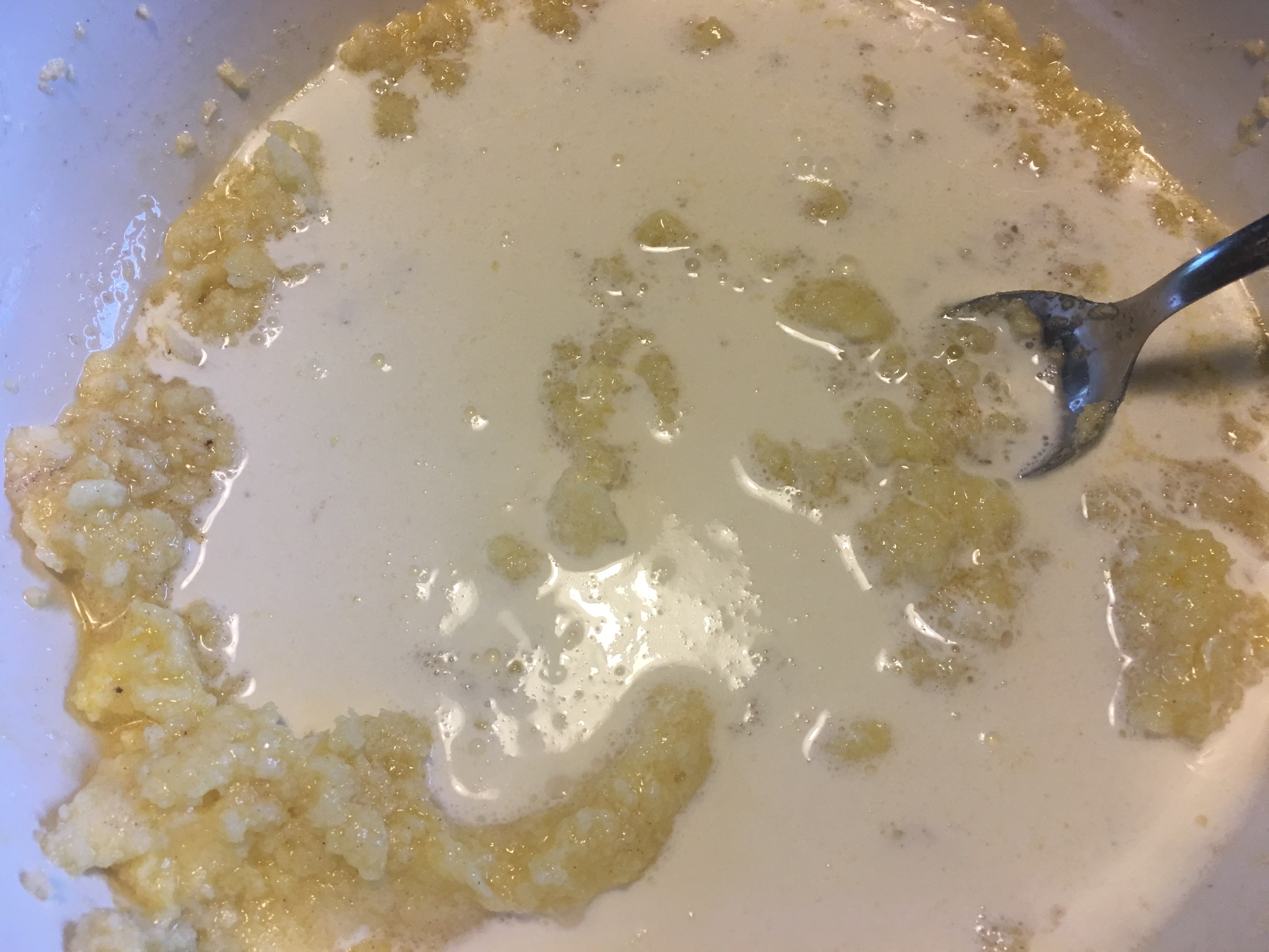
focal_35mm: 29
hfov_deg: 61.7
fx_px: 1063
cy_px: 476
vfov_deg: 48.2
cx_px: 634
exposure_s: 1/33
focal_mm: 4.15
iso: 50
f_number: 2.2
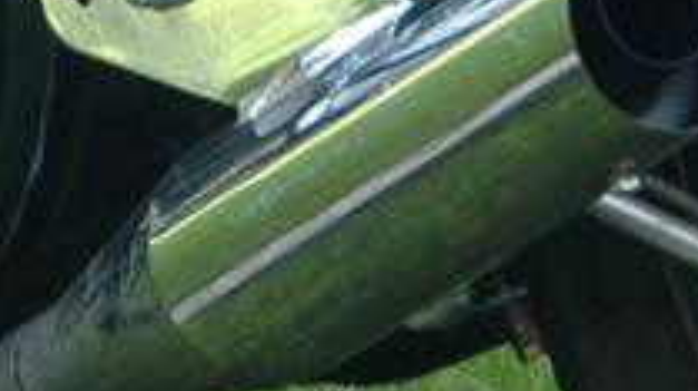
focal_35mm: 855
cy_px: -571
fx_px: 15806
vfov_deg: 1.4
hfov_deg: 2.5
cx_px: -234
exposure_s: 1/60
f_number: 5
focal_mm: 70
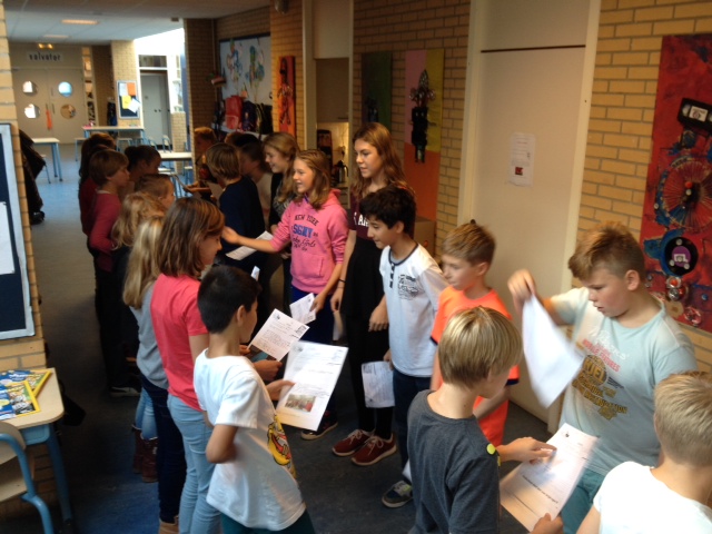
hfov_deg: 52.6
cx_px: 356
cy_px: 267
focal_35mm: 35
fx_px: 720
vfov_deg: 40.7
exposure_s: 1/20
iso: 64
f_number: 2.4
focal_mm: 4.28
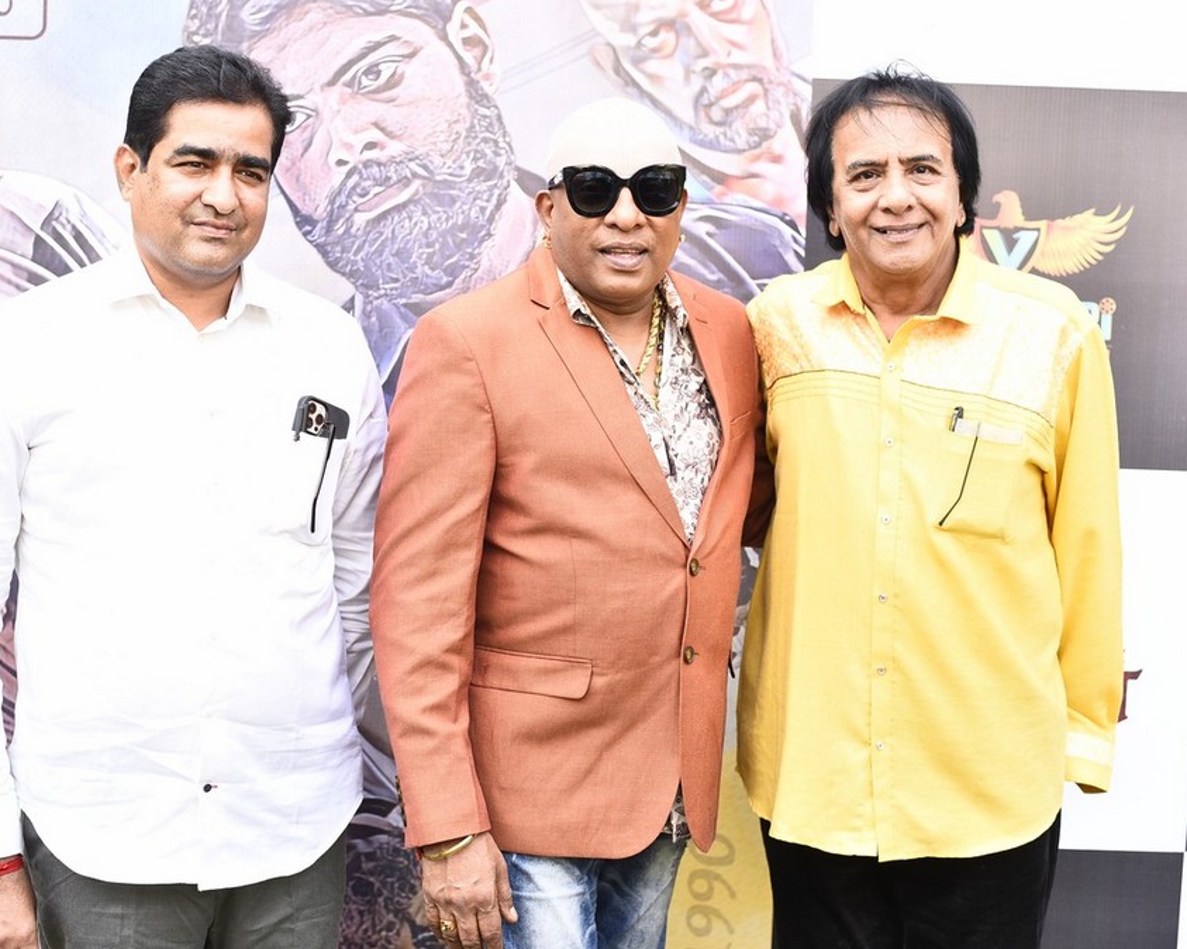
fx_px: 2002
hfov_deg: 33.0
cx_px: 511
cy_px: 475
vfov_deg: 26.7
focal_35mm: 57
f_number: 3.2
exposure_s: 1/320
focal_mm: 50
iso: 320
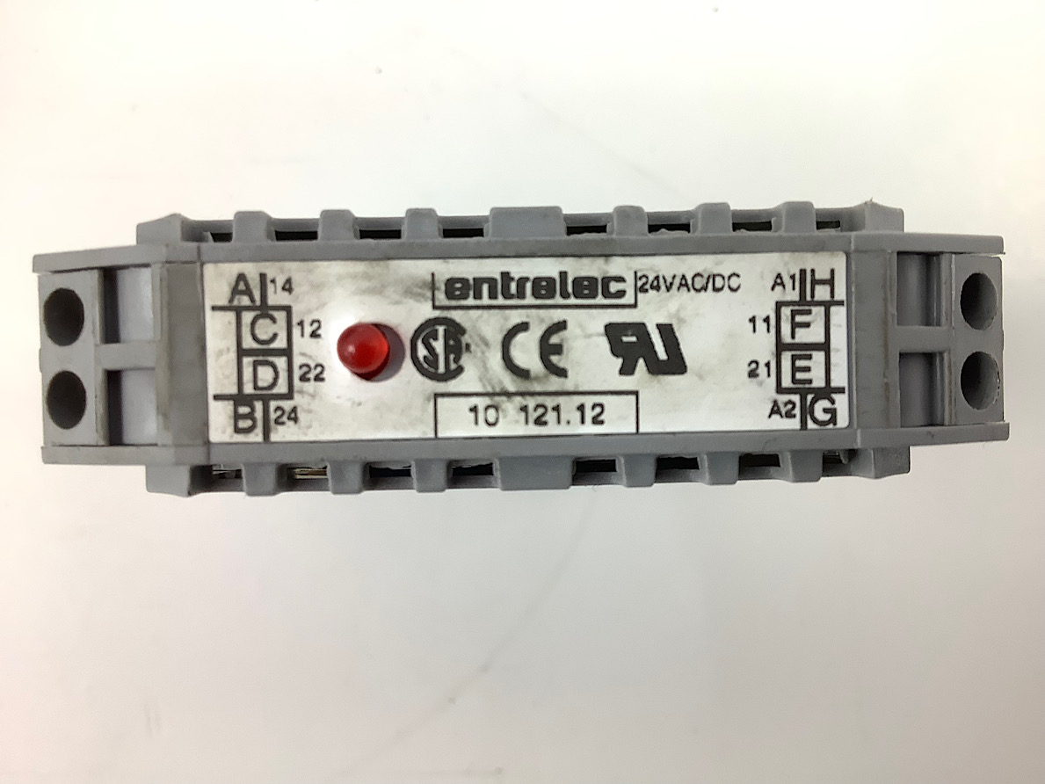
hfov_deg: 58.3
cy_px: 392
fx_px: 936
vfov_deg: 45.4
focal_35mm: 31
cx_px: 522
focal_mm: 3.3
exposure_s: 1/50
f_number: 2.4
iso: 80
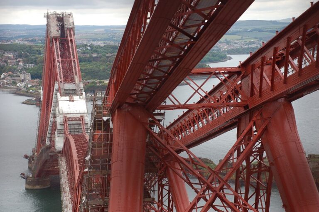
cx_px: 160
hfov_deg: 23.4
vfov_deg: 15.7
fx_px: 770
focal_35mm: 87
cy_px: 106
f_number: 5.3
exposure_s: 1/500
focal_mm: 58
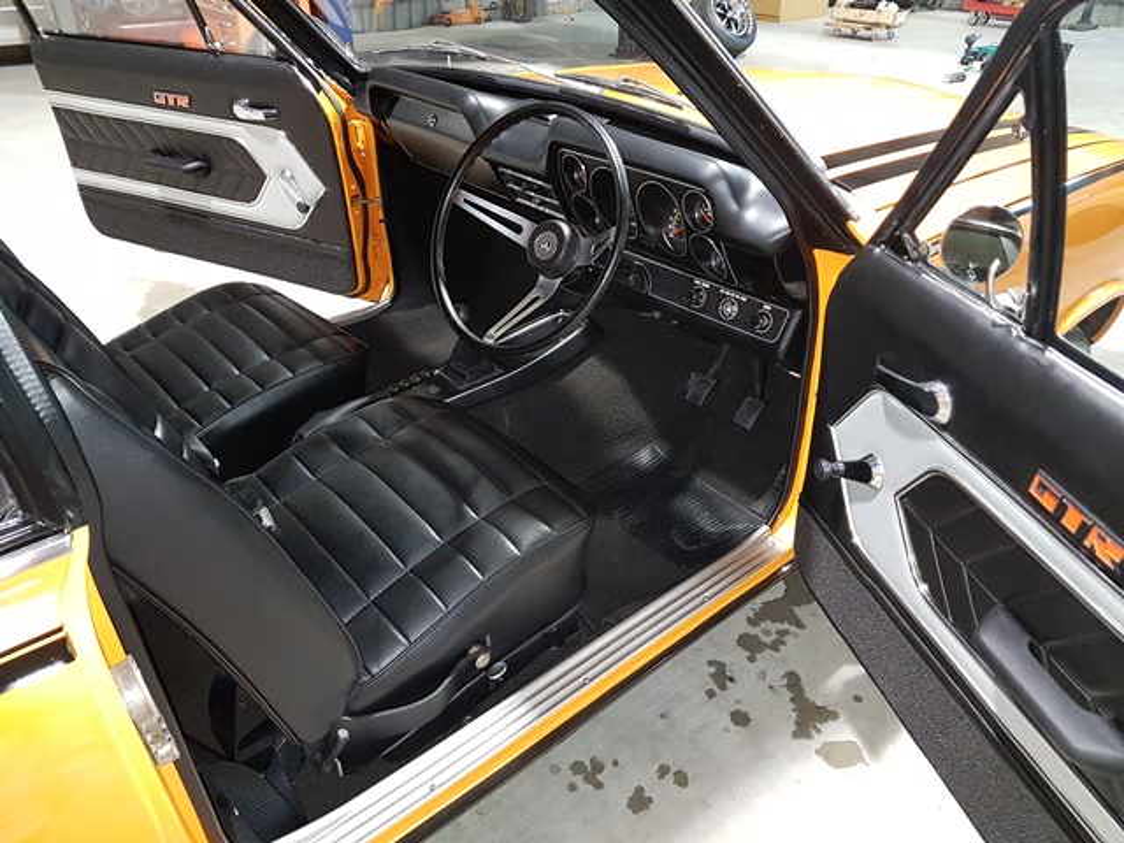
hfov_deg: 67.3
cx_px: 562
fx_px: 844
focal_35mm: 26
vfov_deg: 53.1
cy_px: 422
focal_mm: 4.2
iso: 250
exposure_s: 1/20
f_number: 1.7
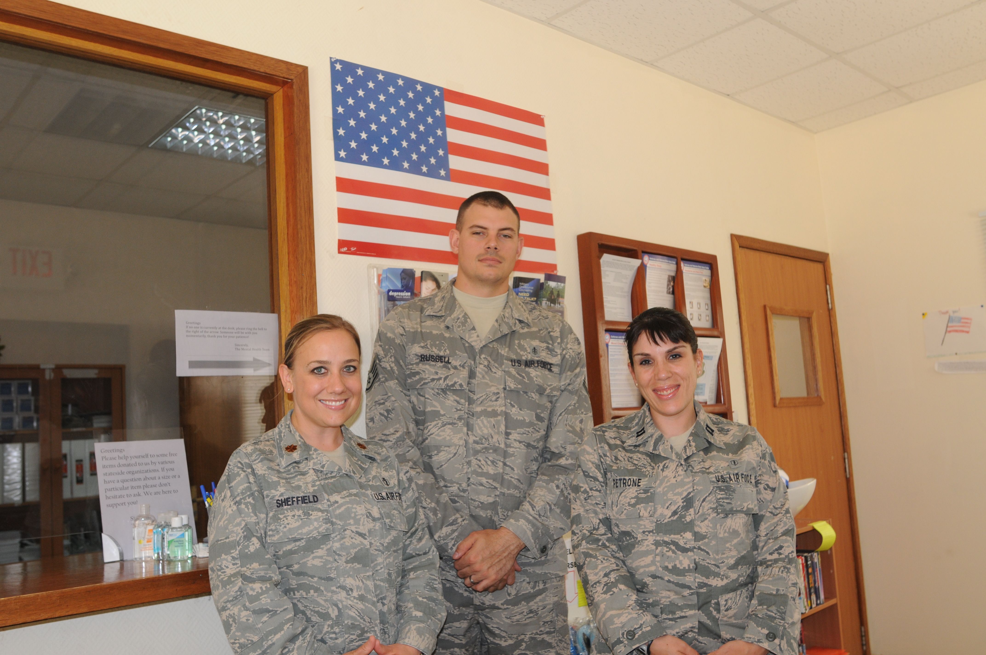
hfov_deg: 62.0
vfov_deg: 43.5
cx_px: 493
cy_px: 328
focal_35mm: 30
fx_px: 821
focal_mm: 20
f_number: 4
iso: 400
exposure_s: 1/60
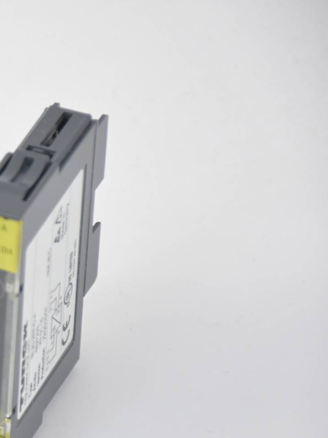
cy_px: 275
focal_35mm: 453
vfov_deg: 4.4
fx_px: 5724
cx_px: -144
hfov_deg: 3.3
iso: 1400
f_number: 5.6
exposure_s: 1/250
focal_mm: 140
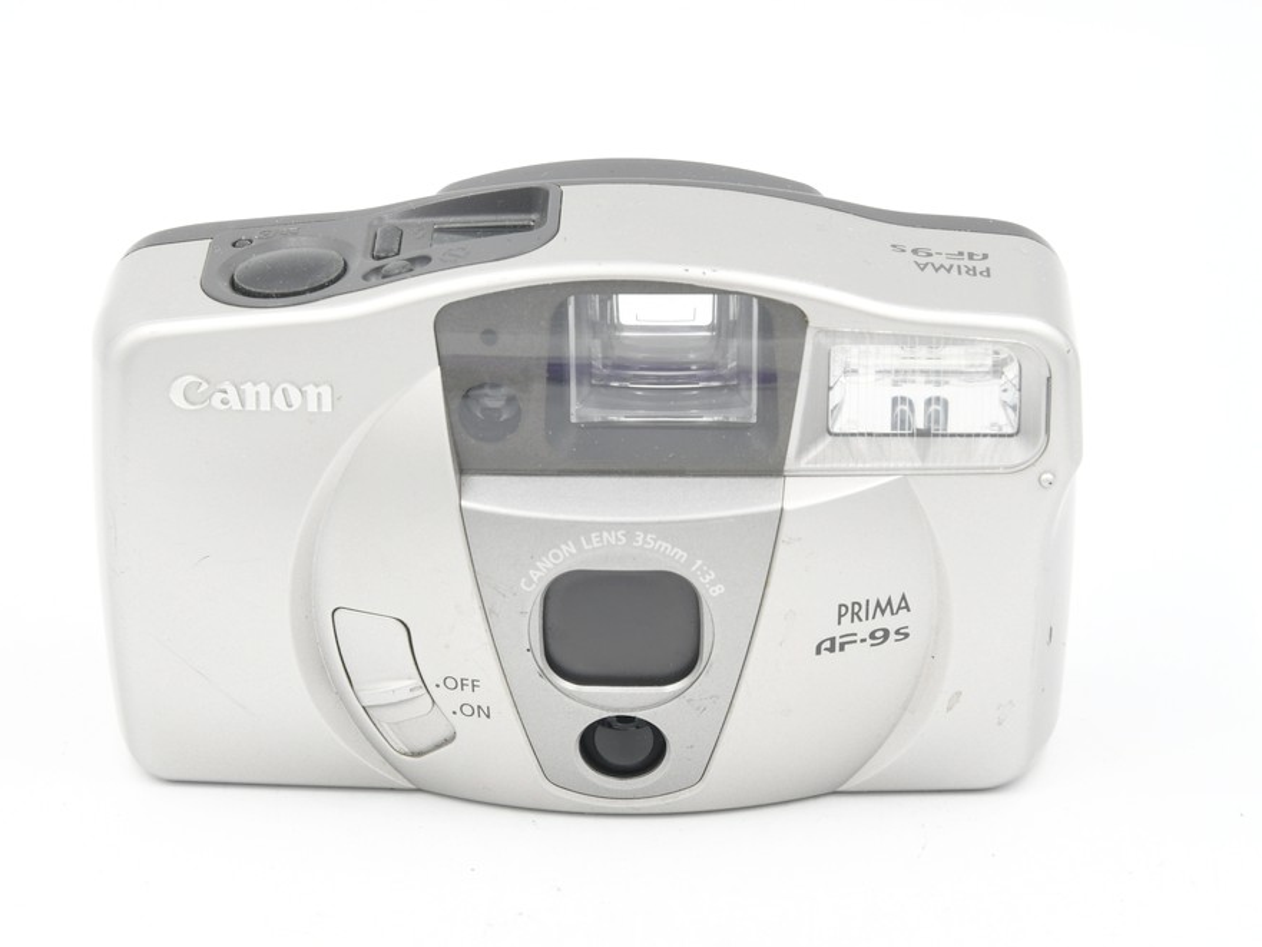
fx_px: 4777
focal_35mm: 131
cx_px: 547
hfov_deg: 15.0
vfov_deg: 11.3
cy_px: 476
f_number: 10
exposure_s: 1/80
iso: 400
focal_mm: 80
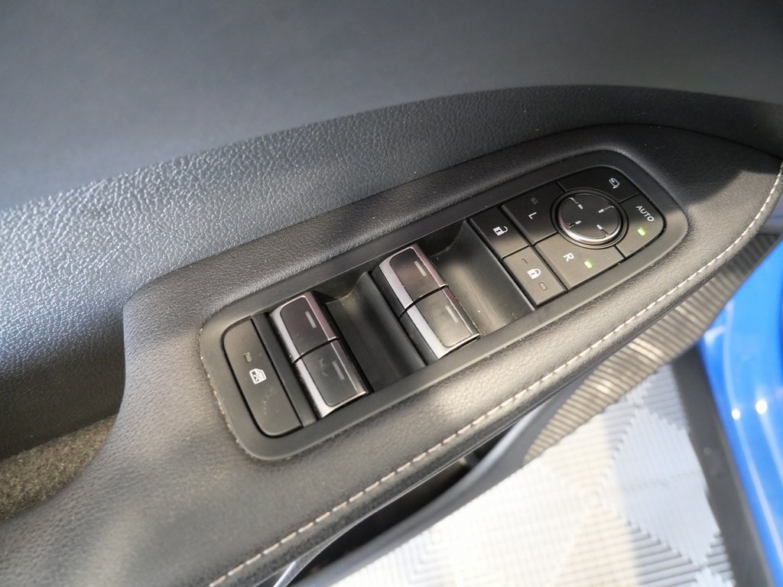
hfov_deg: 71.6
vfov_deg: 56.8
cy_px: 294
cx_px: 392
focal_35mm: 24
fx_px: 543
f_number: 3.5
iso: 3200
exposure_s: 1/13
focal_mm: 12
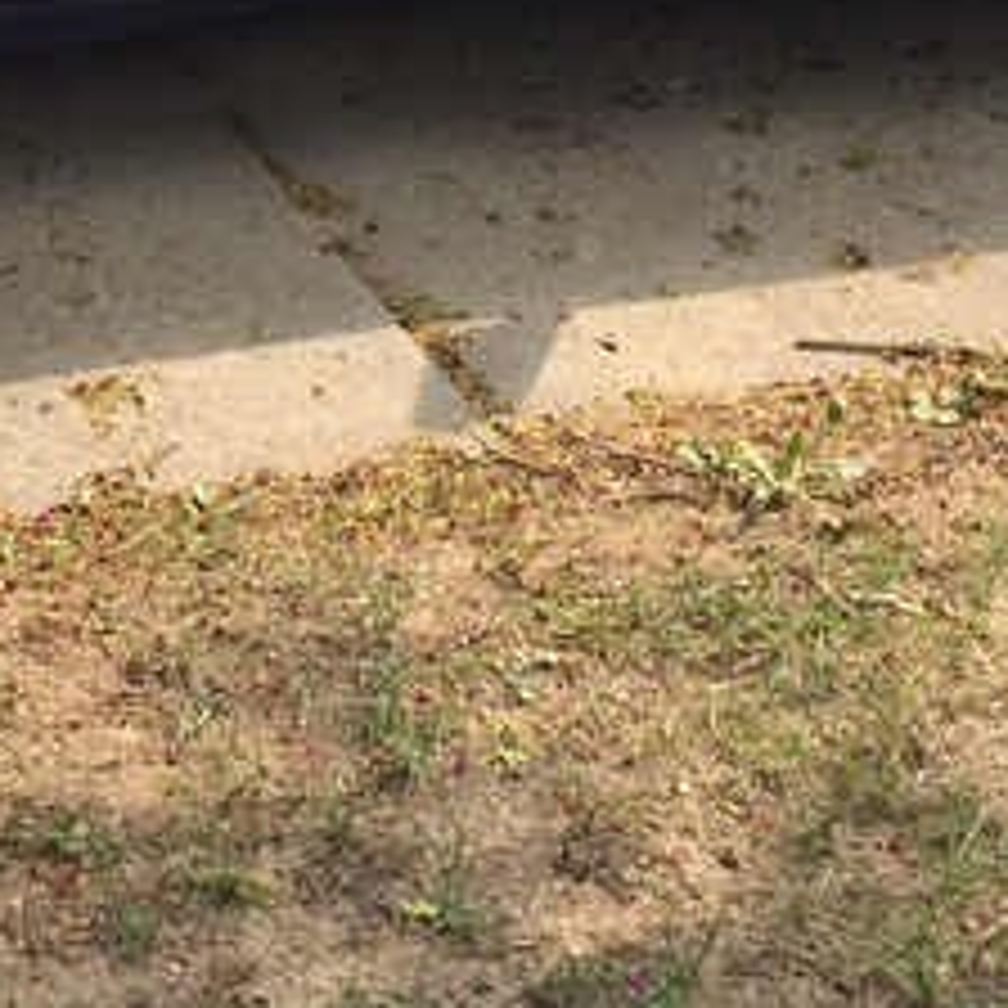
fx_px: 4019
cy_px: -680
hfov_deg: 14.1
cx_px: 79
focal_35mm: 122
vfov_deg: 13.2
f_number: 2.2
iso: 32
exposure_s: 1/267
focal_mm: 4.15
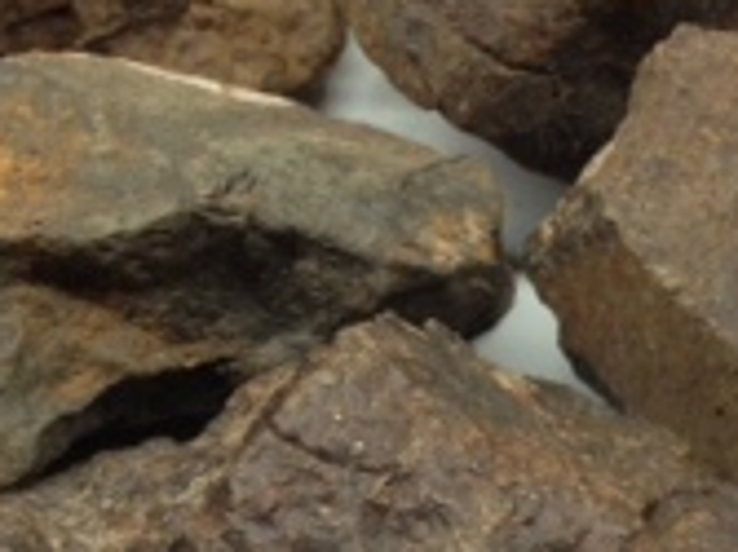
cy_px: 415
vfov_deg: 11.0
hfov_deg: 14.7
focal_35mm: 134
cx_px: 336
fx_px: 2855
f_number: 2.4
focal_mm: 4.28
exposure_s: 1/20
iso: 80
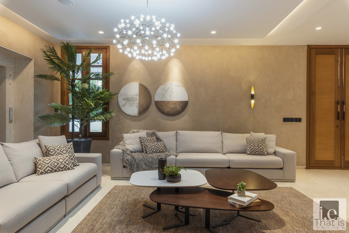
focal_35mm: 22
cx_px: 174
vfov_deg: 57.3
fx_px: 213
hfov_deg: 78.6
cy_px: 116
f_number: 8
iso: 64
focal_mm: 22
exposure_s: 1/4
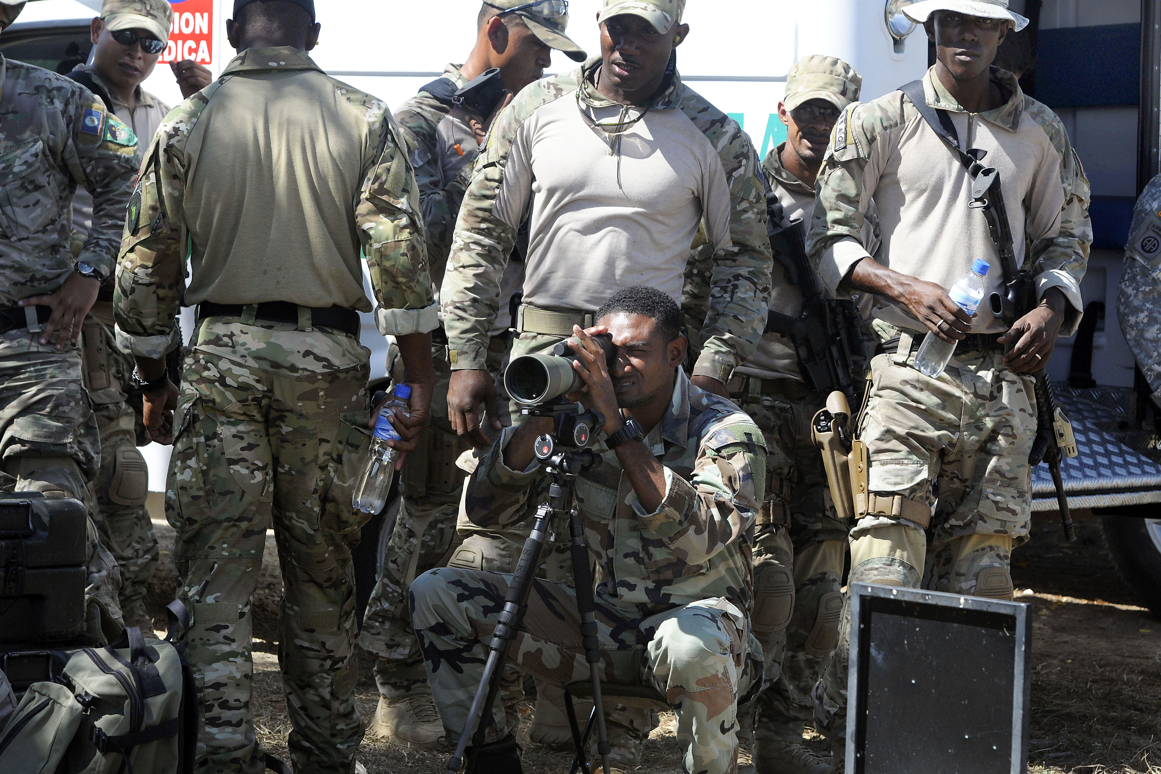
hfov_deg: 13.0
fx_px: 5079
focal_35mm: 158
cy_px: 387
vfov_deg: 8.7
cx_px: 580
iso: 500
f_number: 7.1
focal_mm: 105
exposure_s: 1/640
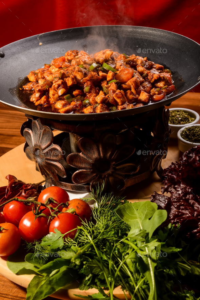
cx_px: 100
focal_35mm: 60
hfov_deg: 22.6
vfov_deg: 33.4
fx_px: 500
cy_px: 150
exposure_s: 1/200
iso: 80
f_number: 16
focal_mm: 60
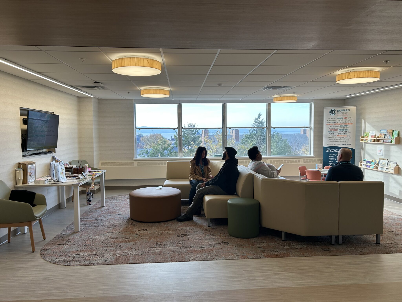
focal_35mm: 26
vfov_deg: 53.1
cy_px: 151
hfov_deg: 67.3
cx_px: 201
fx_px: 302
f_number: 1.5
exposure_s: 1/271
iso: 40
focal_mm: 5.7
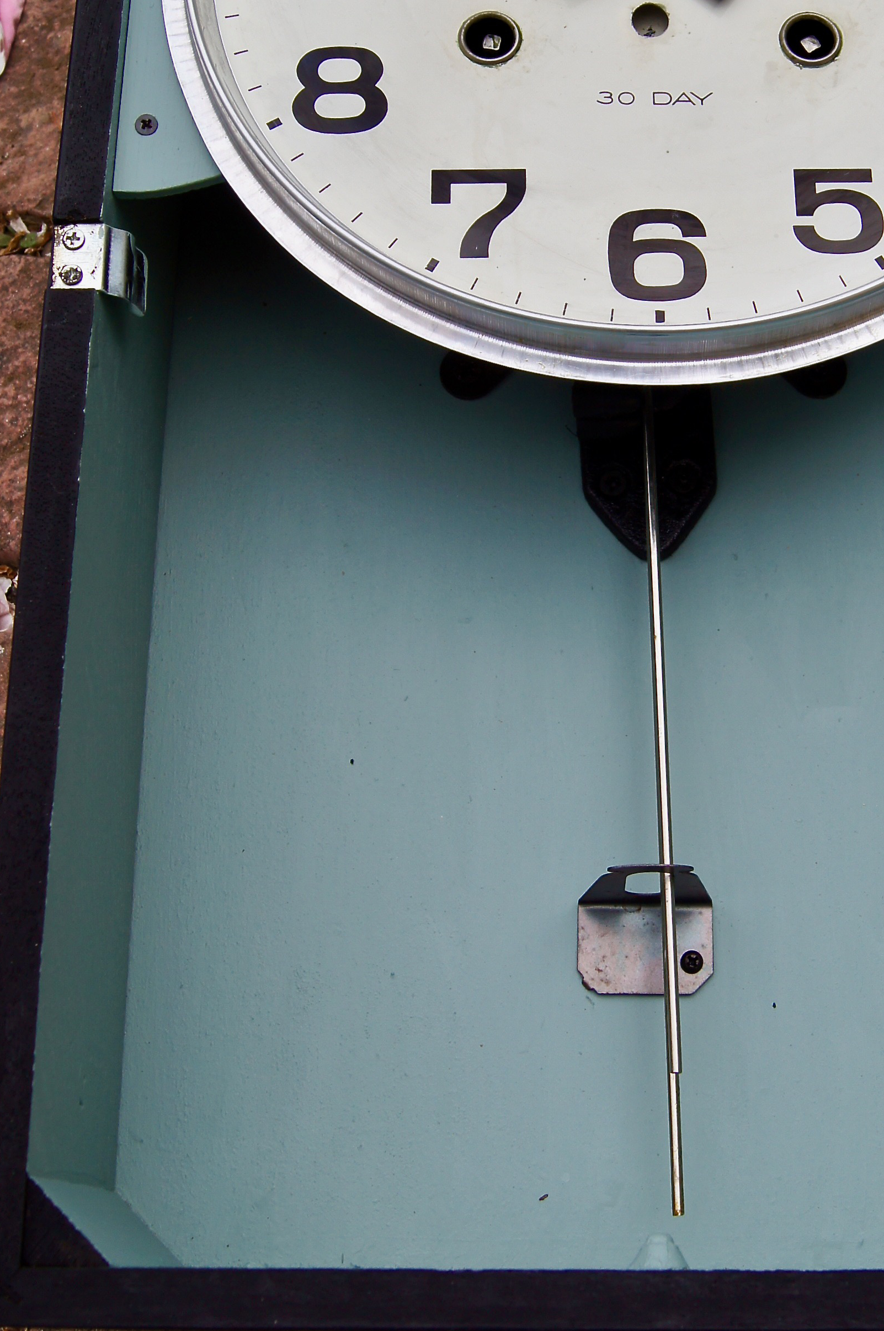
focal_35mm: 55
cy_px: 569
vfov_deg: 36.2
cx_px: 602
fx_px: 2030
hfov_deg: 24.4
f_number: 7.1
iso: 100
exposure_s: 1/125
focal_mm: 18
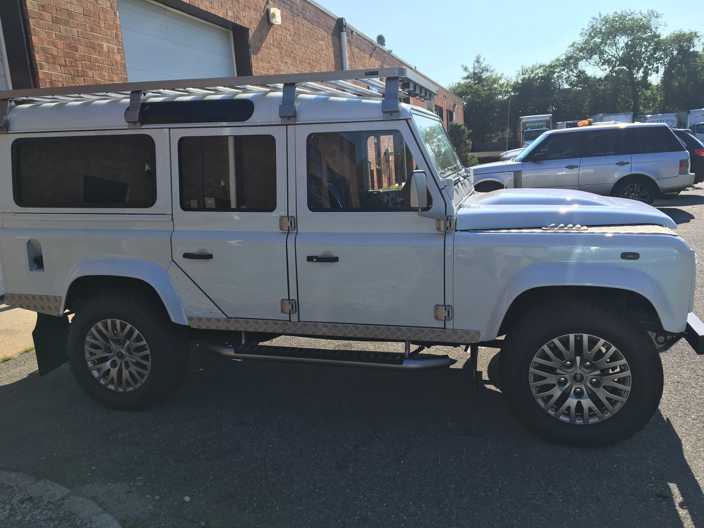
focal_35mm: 29
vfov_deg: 48.2
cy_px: 264
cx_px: 352
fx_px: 590
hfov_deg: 61.7
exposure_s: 1/1099
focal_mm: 4.15
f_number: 2.2
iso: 25
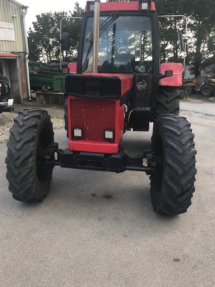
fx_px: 257
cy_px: 131
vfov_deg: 58.2
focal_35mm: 31
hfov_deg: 45.5
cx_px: 106
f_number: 1.8
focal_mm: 3.99
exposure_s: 1/142
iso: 20
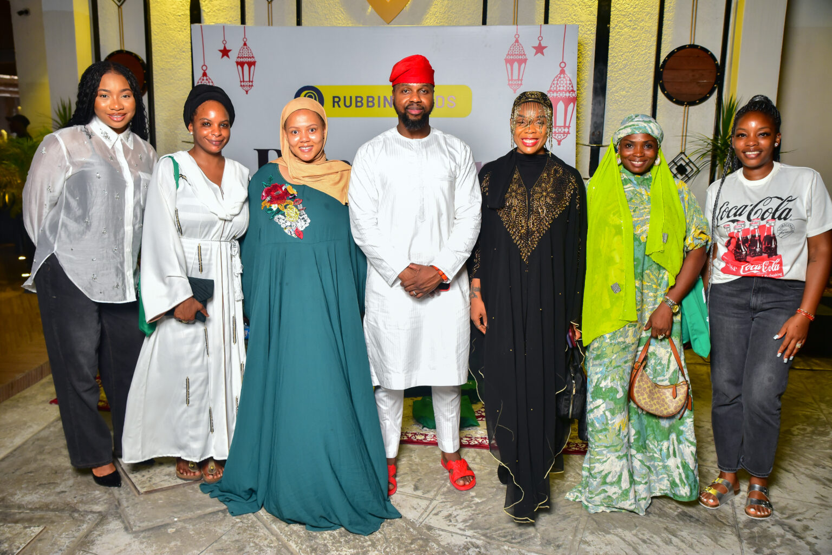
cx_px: 416
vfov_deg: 43.6
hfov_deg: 61.9
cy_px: 278
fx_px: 693
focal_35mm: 30
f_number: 5.6
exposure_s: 1/100
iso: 1600
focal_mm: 30
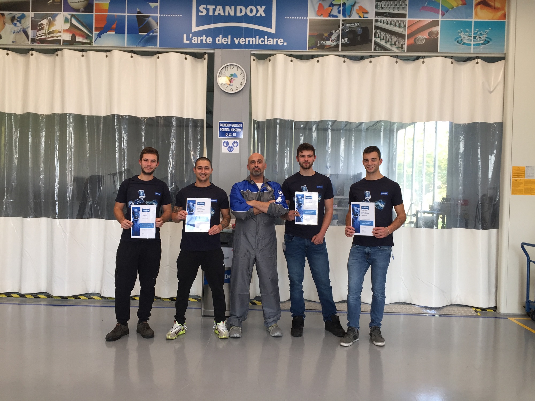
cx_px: 268
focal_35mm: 29
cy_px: 200
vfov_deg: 48.2
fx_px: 448
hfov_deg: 61.7
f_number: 2.2
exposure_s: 1/50
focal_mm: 4.15
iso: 40
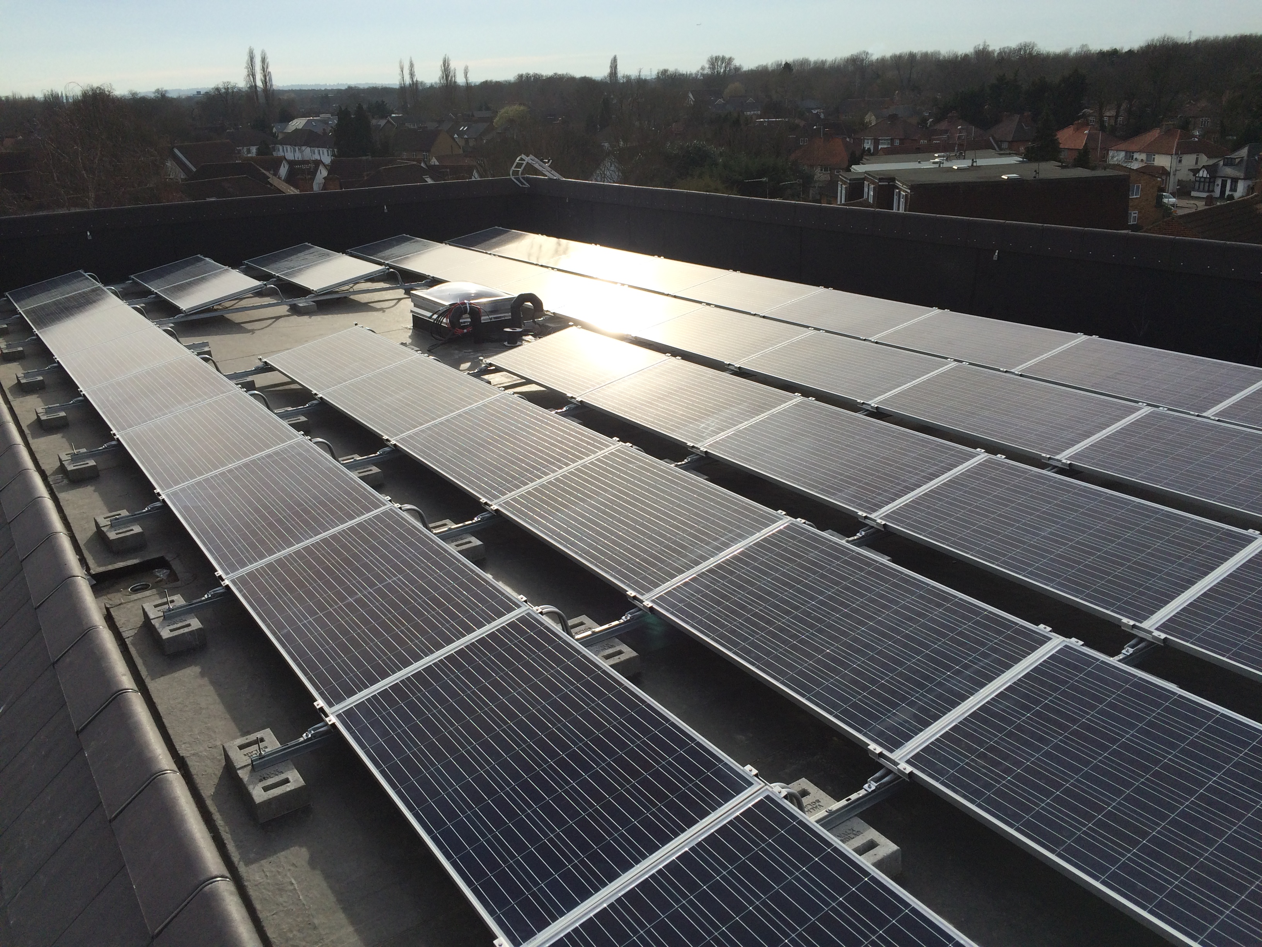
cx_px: 631
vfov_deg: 48.2
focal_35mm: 29
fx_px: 1057
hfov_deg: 61.7
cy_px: 474
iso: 32
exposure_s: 1/2283
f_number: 2.2
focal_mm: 4.15
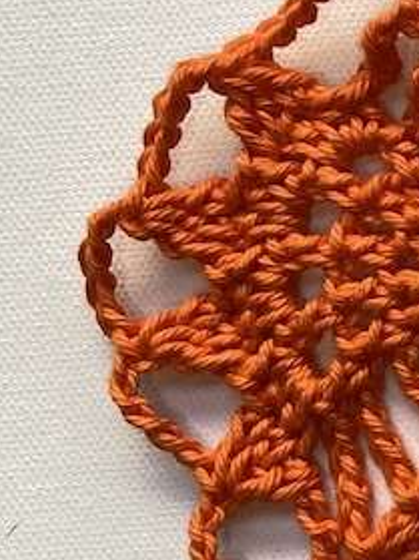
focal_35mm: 134
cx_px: 986
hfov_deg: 9.8
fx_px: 2164
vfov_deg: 14.6
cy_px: 491
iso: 64
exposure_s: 1/100
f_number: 1.8
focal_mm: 3.99
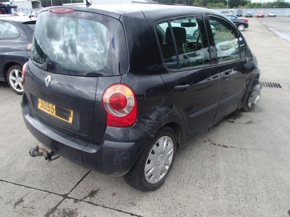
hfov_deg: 63.4
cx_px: 145
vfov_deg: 49.7
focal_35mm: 28
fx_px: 235
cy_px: 108
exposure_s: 1/160
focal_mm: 5
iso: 100
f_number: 3.9
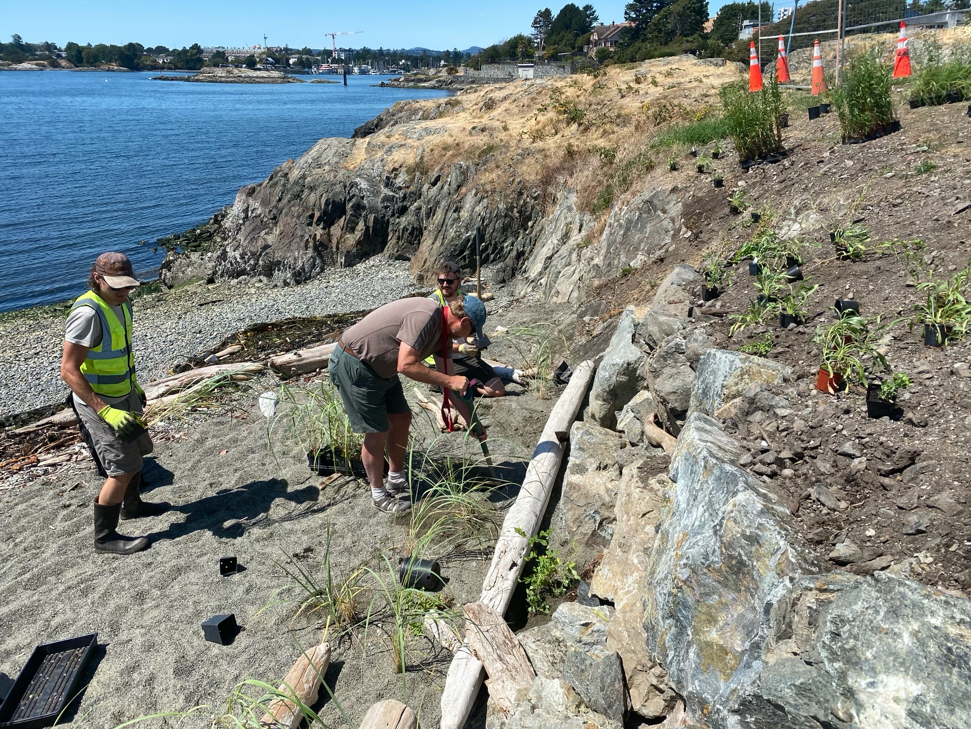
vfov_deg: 53.1
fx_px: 729
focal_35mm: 26
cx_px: 486
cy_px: 364
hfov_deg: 67.3
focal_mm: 4.25
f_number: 1.8
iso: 32
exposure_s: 1/3125
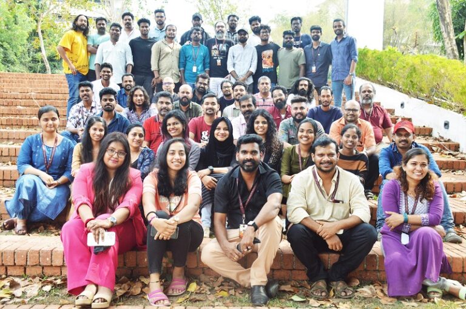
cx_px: 233
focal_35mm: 36
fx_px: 465
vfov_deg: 36.8
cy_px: 154
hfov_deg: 53.2
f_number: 7.1
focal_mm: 24
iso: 800
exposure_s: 1/800
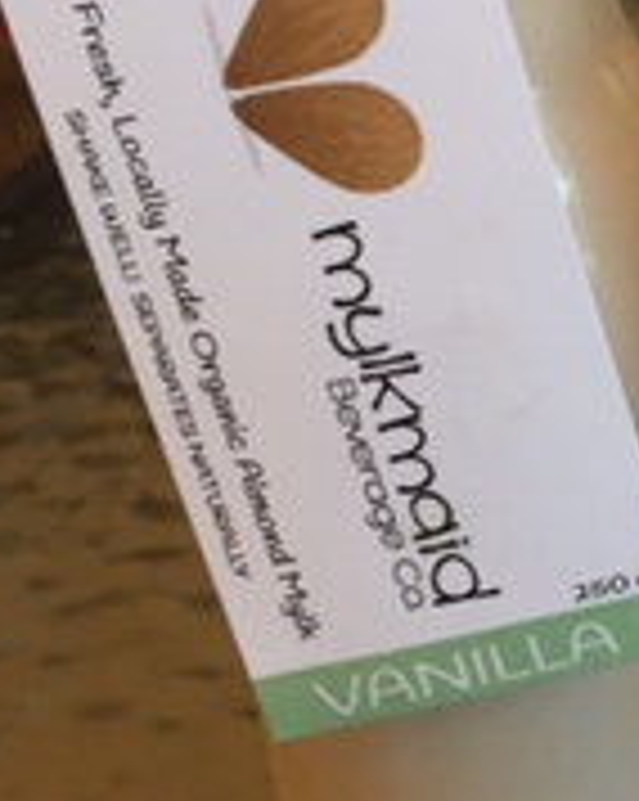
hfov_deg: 13.8
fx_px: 2415
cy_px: 387
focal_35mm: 102
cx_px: 1058
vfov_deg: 18.8
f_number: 2.2
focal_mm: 4.15
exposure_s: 1/30
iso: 32
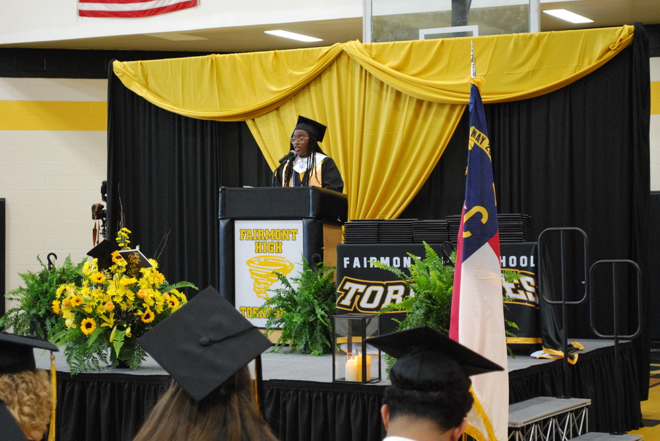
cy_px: 220
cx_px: 330
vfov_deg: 16.6
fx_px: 1514
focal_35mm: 82
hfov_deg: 24.6
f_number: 5.6
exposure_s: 1/30
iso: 1600
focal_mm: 55
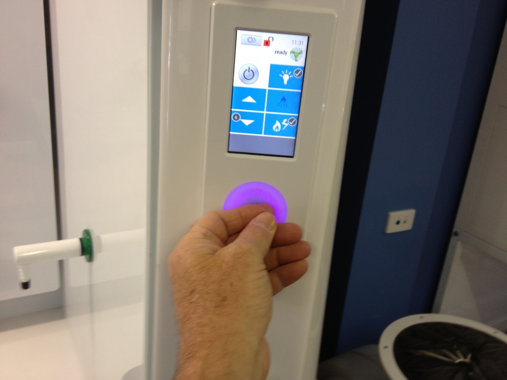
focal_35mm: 35
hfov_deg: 52.6
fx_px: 513
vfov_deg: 40.7
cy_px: 190
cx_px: 254
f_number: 2.4
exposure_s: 1/25
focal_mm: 4.28
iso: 64
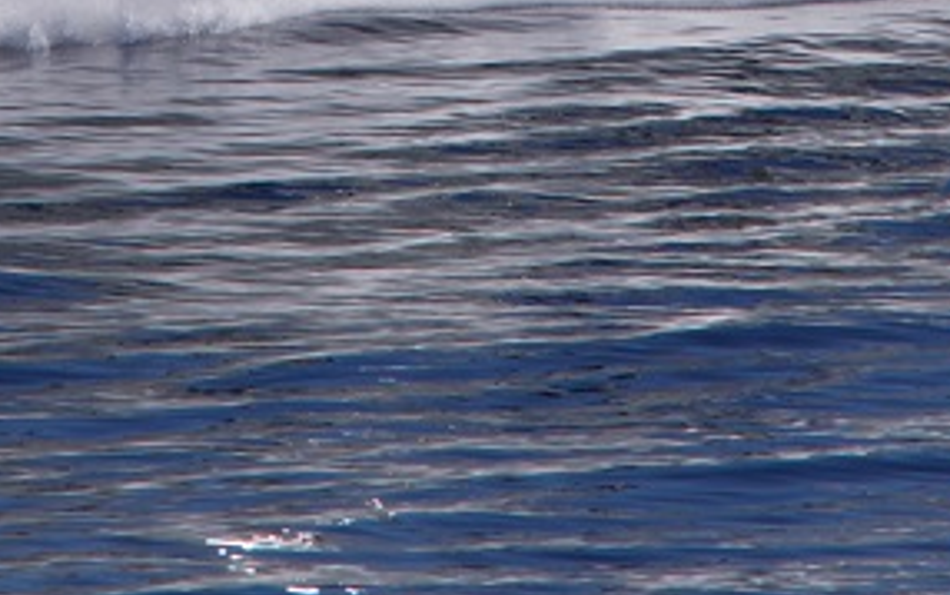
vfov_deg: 1.4
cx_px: 322
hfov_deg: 2.3
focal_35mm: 914
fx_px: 23673
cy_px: -495
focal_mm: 171.7
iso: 100
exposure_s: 1/400
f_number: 10
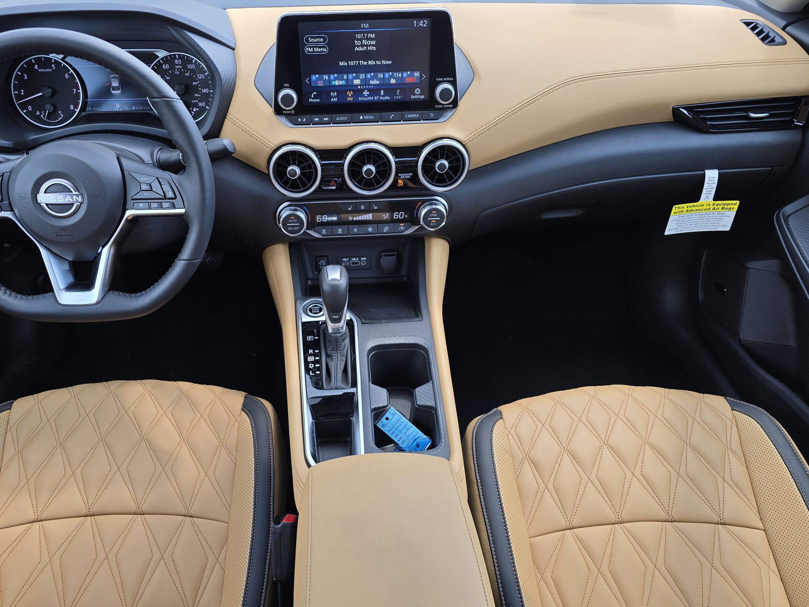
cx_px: 348
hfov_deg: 61.4
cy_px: 342
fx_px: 678
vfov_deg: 48.1
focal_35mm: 29
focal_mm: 6.3
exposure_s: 1/180
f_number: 1.7
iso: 32
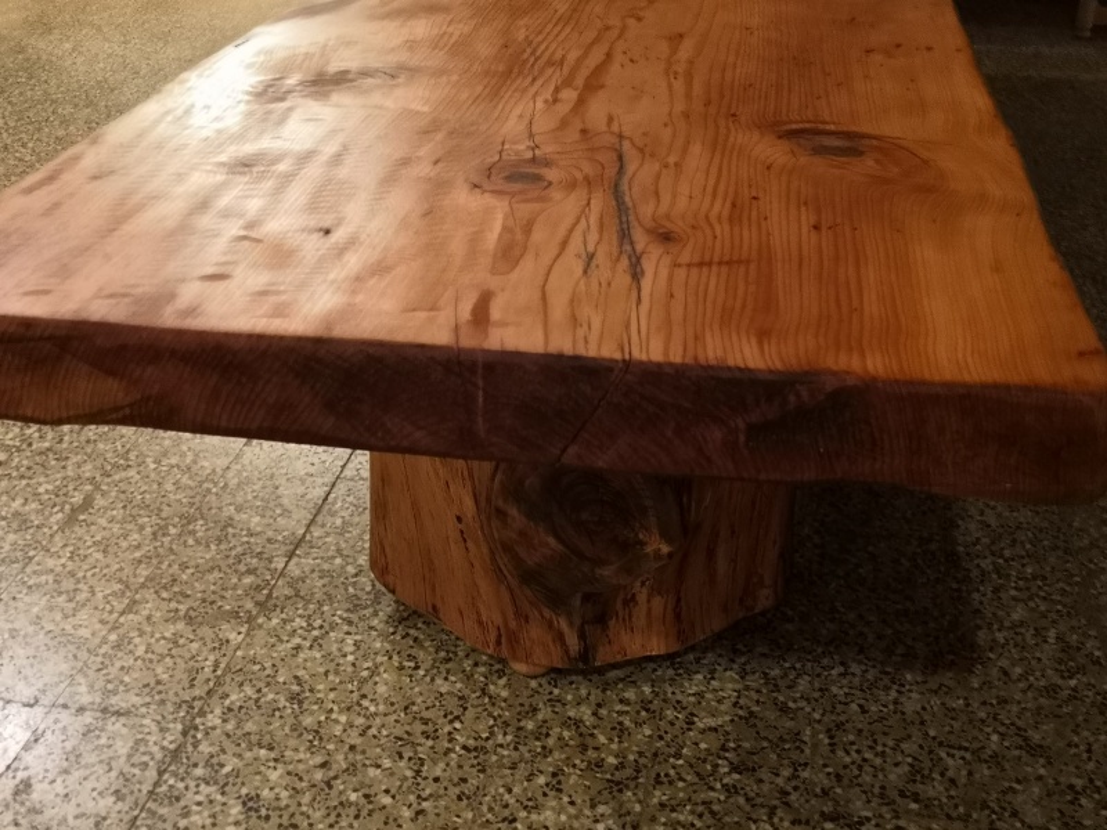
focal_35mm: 38
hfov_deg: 49.0
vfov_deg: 37.7
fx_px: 1215
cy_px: 415
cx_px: 554
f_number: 1.8
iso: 800
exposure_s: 1/20
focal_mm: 3.95
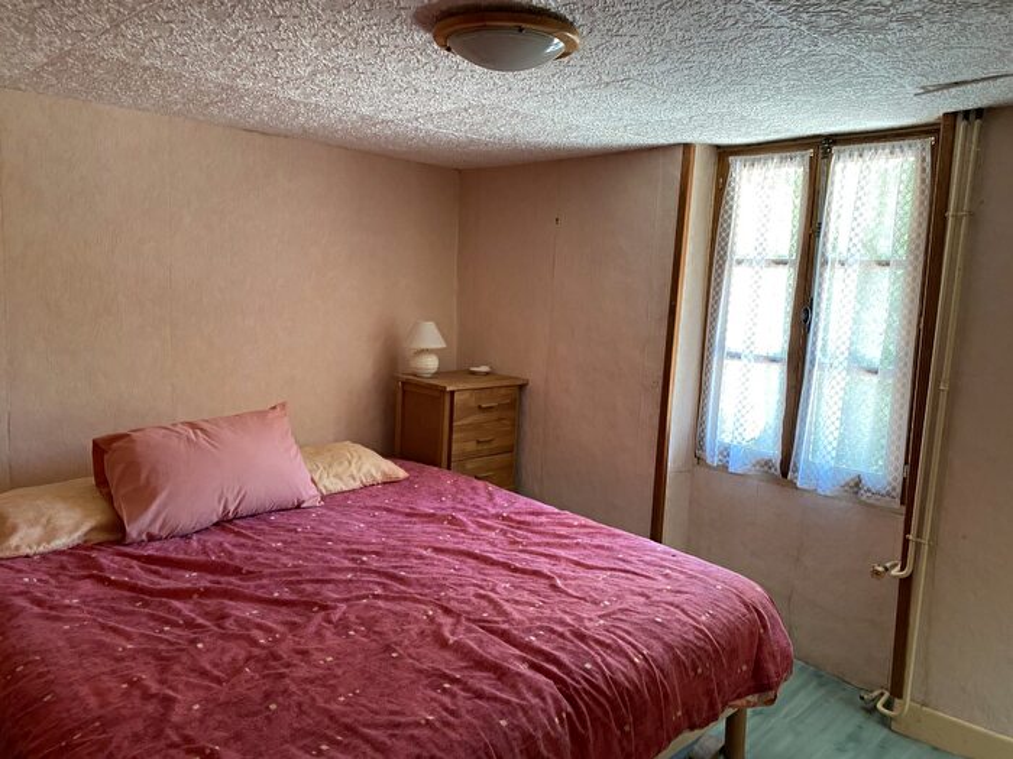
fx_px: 761
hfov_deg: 67.3
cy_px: 380
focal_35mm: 26
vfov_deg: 53.1
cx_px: 506
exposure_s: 1/60
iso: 250
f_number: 1.8
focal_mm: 4.25
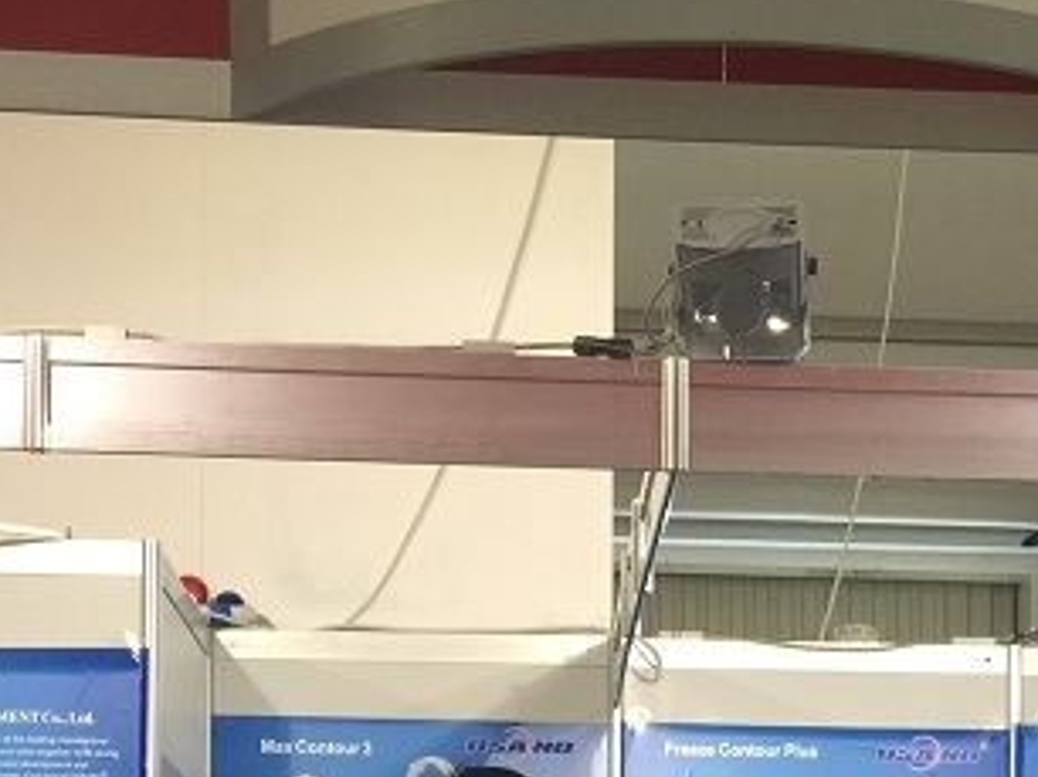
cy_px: 1060
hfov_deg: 21.0
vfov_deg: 15.0
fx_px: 2787
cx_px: 729
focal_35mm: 93
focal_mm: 4.15
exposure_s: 1/33
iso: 40
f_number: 2.2
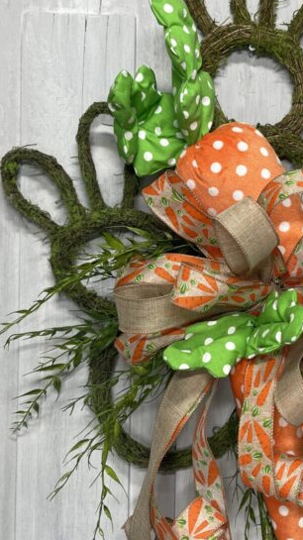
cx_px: 238
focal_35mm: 49
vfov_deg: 42.1
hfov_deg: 24.1
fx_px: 701
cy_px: 254
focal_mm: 5.1
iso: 40
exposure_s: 1/120
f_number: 1.6
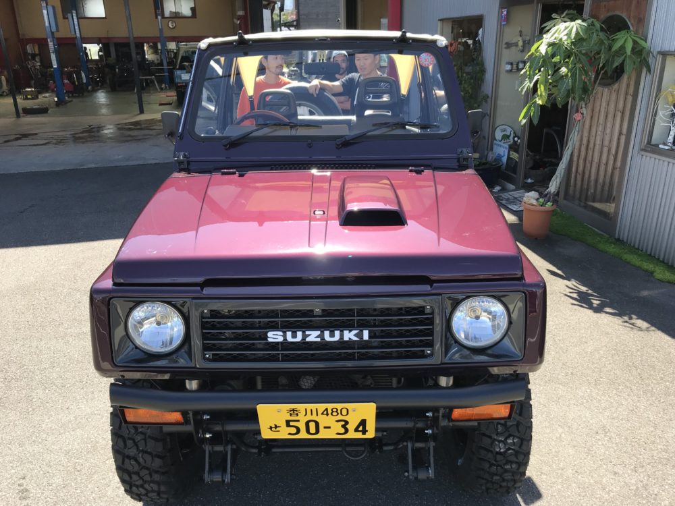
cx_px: 338
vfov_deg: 49.7
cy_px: 253
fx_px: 546
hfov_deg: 63.4
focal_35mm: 28
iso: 20
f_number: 1.8
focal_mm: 3.99
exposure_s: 1/515
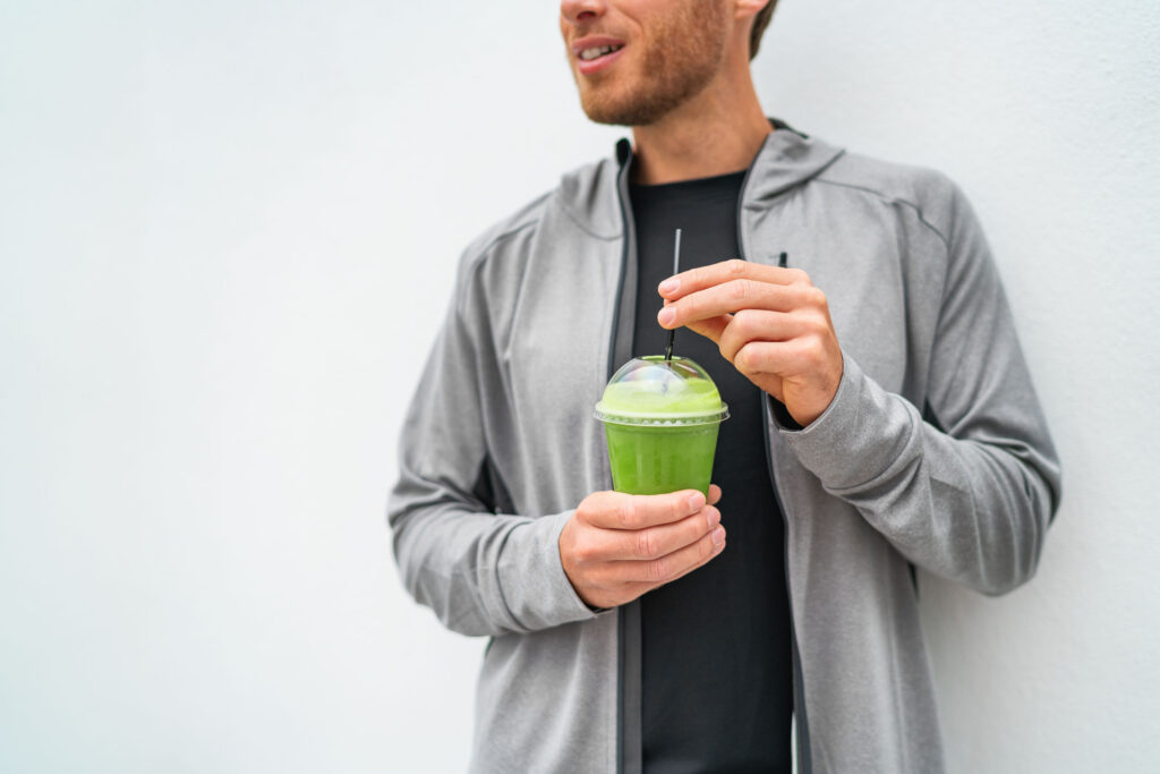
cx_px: 580
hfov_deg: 54.4
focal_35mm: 35
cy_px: 387
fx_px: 1128
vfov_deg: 37.9
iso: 100
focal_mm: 35
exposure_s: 1/1000
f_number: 1.7
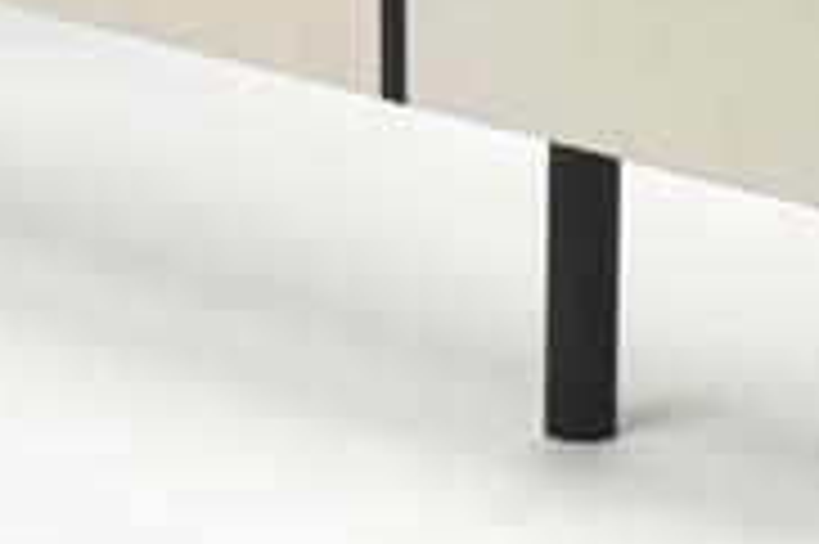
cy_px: -193
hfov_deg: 13.2
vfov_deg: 8.8
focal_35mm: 154
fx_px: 3492
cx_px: 40
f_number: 11
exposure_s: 1/200
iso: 100
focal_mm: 31
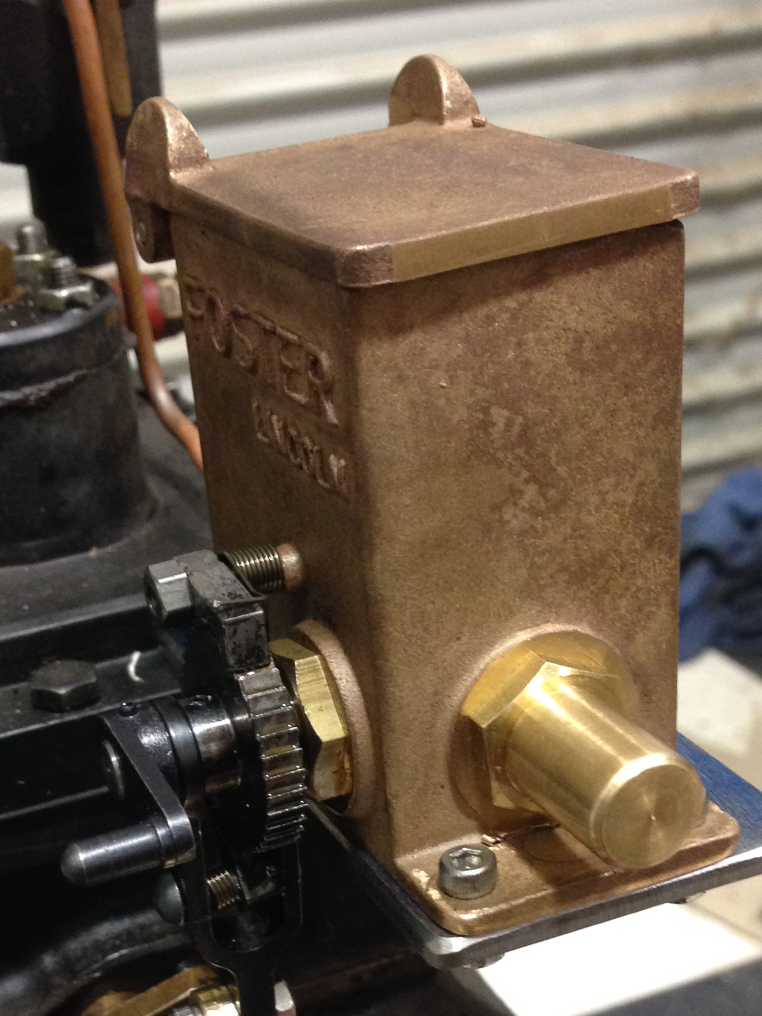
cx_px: 282
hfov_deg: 24.0
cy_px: 780
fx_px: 1791
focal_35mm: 61
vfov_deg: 31.1
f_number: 2.4
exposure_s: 1/20
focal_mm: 4.12
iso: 250
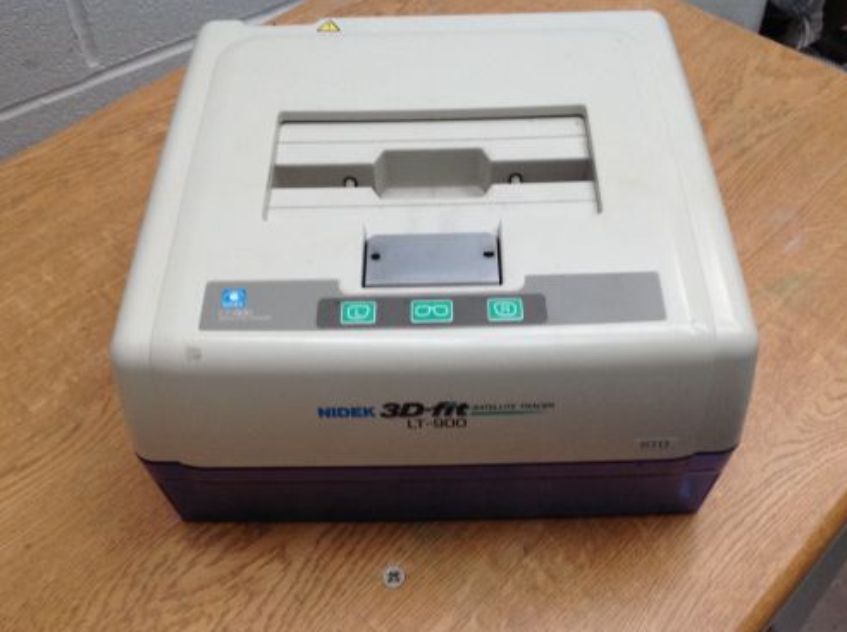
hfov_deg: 46.9
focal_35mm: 40
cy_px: 345
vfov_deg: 35.8
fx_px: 977
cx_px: 442
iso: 125
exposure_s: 1/15
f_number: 2.4
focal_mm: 4.28
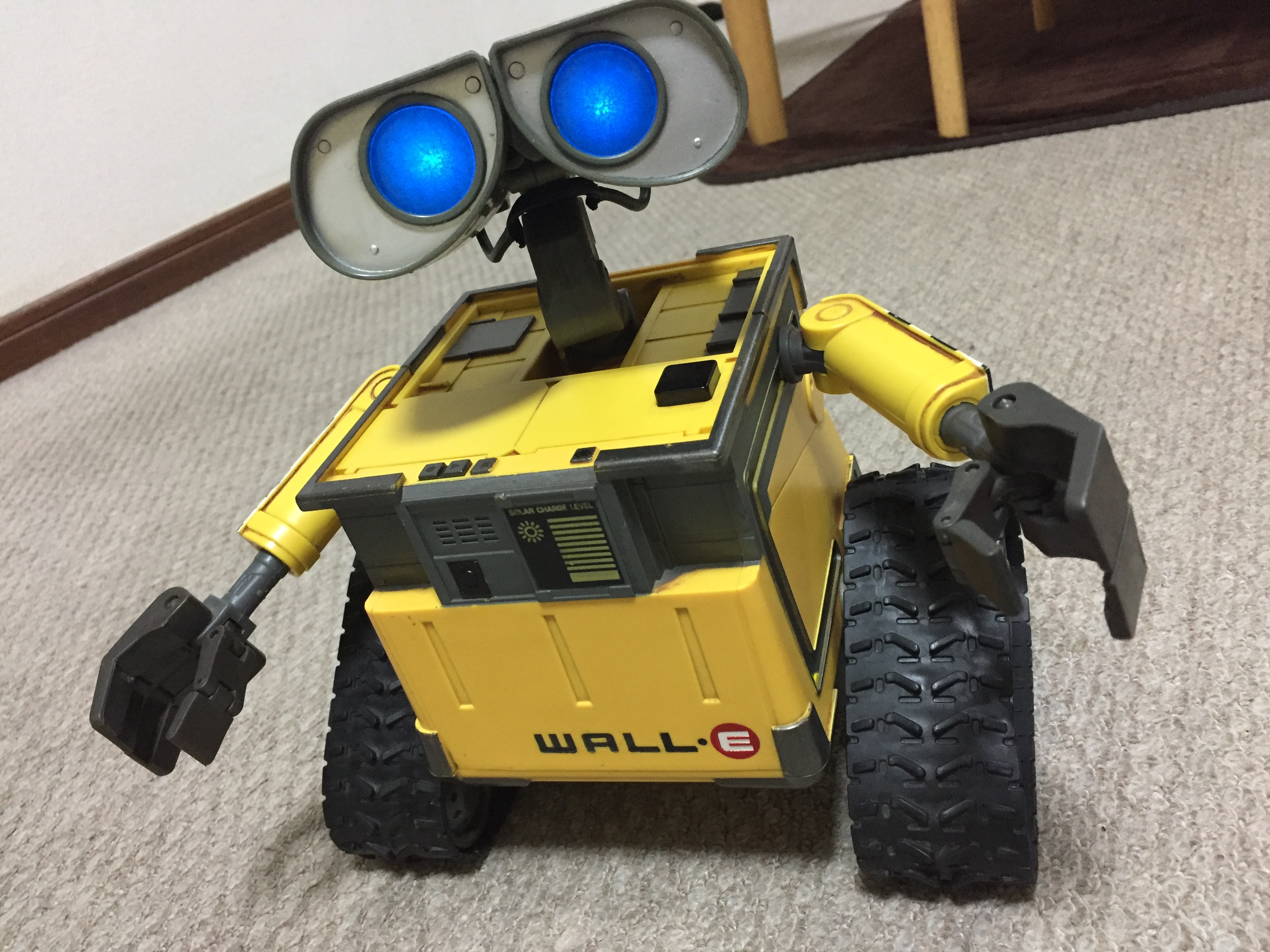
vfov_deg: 48.2
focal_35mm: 29
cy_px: 476
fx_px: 1064
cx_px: 635
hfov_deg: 61.7
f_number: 2.2
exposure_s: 1/30
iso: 250
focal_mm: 4.15
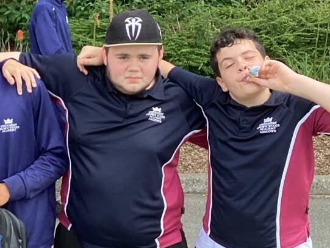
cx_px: 24
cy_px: 158
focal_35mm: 88
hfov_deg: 21.7
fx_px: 839
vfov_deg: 16.8
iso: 25
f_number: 2.4
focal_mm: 3.3
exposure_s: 1/126
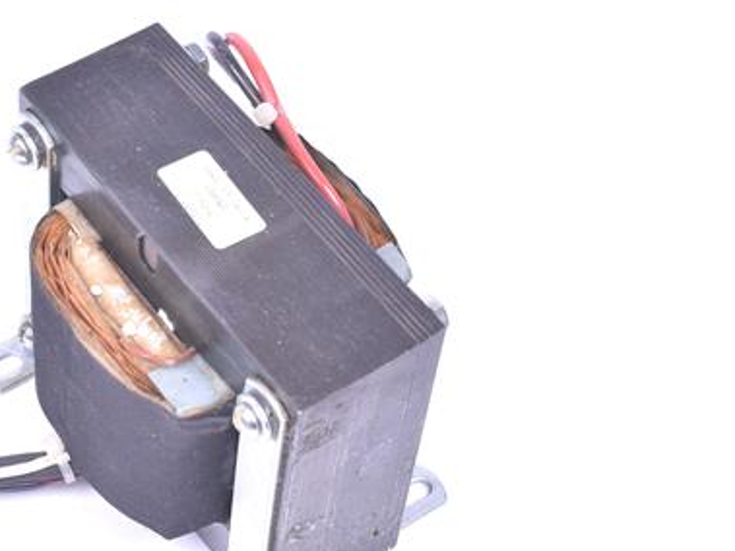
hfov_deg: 26.3
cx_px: 173
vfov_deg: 20.1
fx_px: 1550
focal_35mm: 73
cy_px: 326
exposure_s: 1/200
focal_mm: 32
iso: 200
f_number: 10
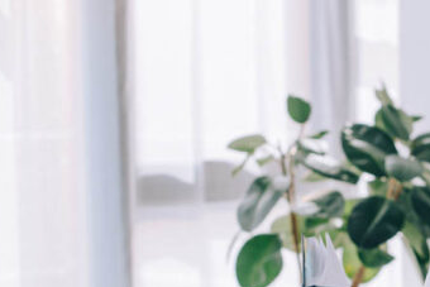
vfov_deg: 12.0
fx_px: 1350
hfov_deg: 17.6
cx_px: 446
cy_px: 263
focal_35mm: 113
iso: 125
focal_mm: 50
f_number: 3.5
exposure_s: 1/200
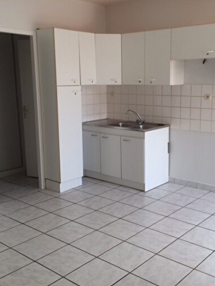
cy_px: 145
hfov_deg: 35.0
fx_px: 340
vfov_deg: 45.8
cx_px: 130
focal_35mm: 41
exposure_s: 1/60
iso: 40
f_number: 2.2
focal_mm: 4.12
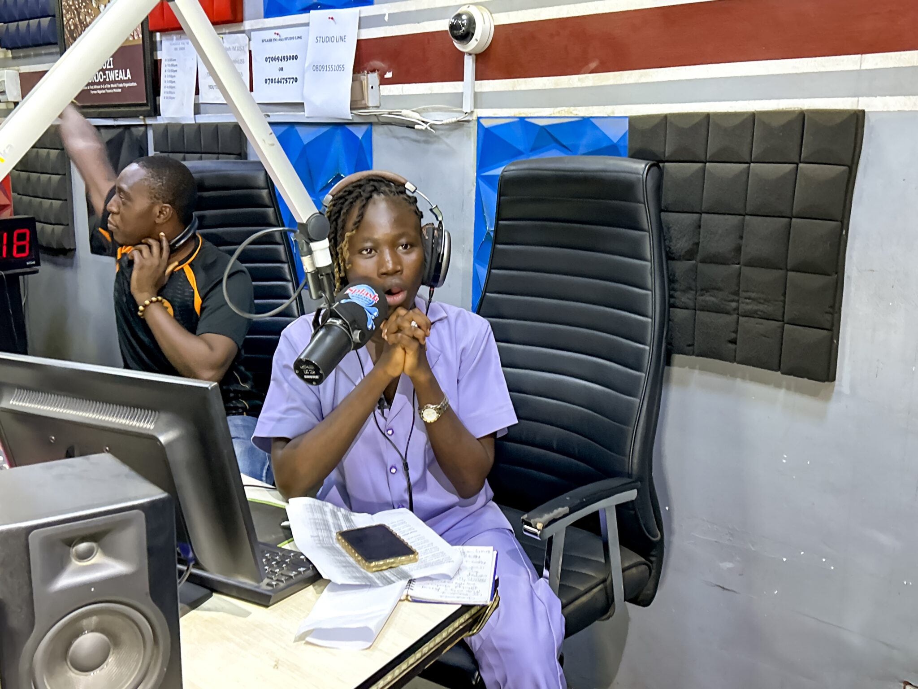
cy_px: 344
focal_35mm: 29
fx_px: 769
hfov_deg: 61.7
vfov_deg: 48.2
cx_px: 459
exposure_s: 1/44
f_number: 1.5
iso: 320
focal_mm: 5.7
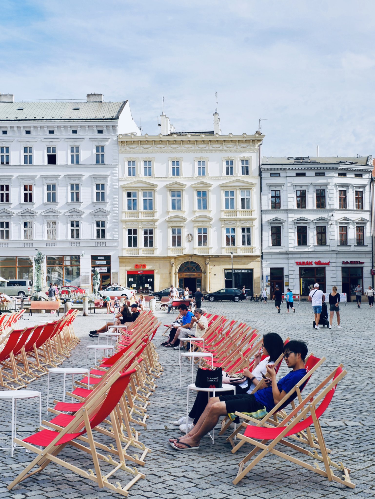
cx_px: 188
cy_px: 250
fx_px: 722
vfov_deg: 38.2
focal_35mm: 50
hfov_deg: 29.1
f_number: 6.3
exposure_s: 1/500
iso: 200
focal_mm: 25
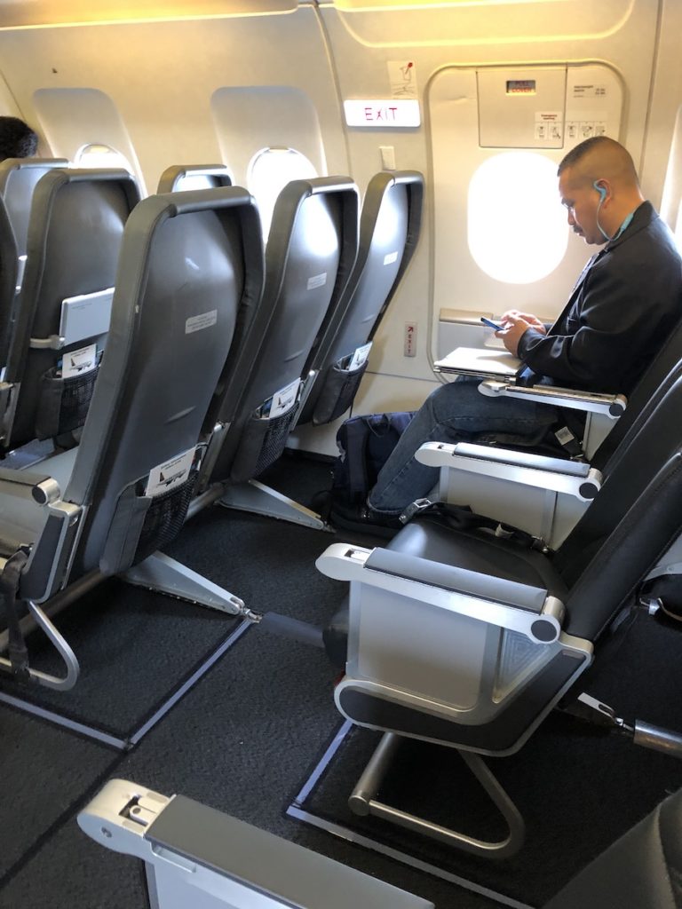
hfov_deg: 49.7
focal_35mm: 28
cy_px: 454
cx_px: 341
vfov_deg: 63.4
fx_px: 736
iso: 100
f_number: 1.8
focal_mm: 3.99
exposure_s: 1/17
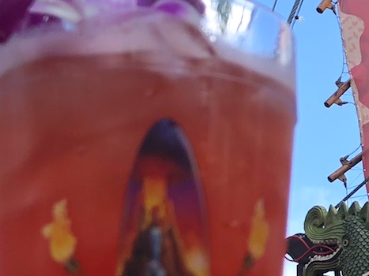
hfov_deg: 16.0
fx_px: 1279
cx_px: 399
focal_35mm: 120
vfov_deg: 12.3
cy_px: 140
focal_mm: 3.99
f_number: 1.8
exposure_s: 1/952
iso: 20
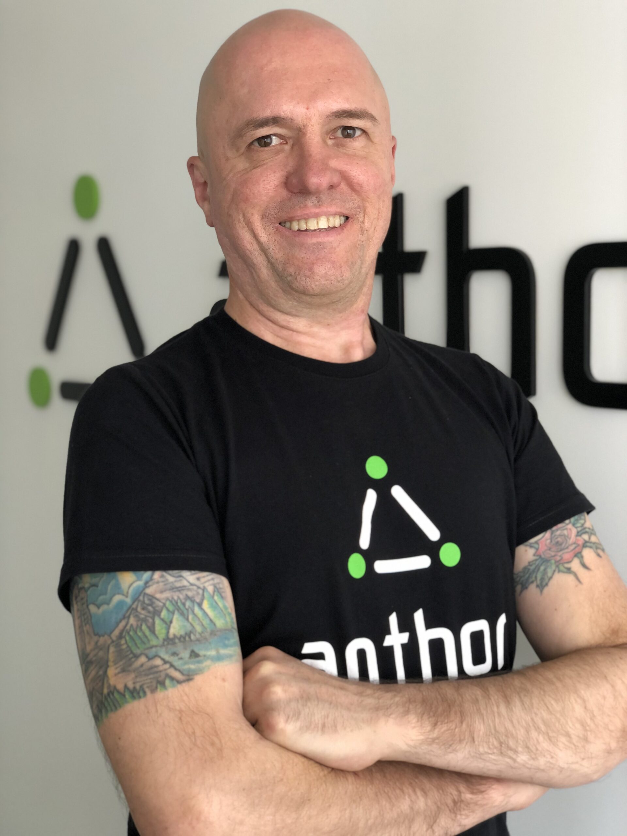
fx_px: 1256
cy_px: 418
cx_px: 314
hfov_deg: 28.0
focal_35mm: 52
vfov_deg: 36.8
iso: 64
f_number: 2.4
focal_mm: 6
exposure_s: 1/60
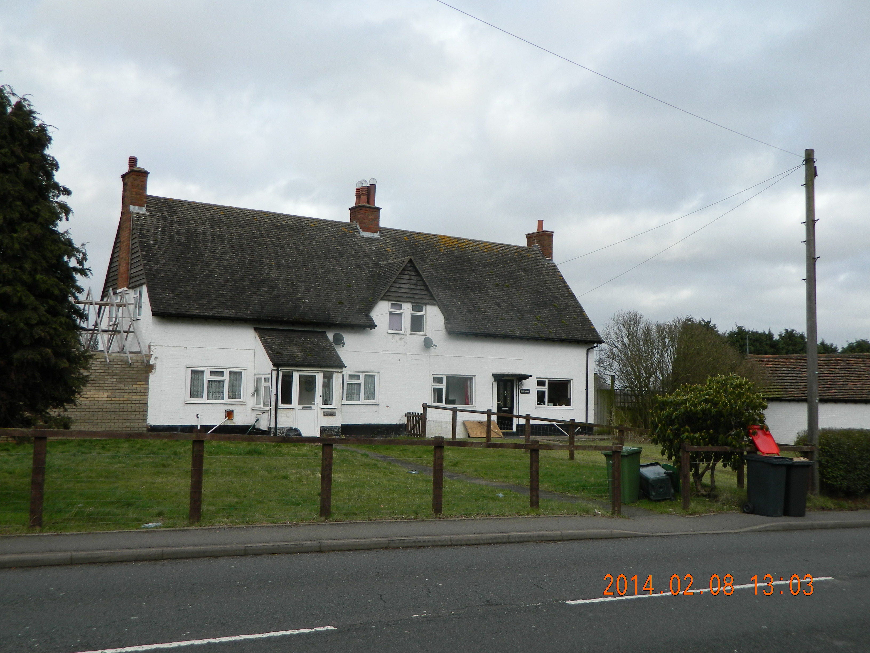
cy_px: 326
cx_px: 435
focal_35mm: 35
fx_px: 880
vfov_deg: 40.7
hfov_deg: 52.6
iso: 80
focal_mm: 6.2
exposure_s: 1/400
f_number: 3.3
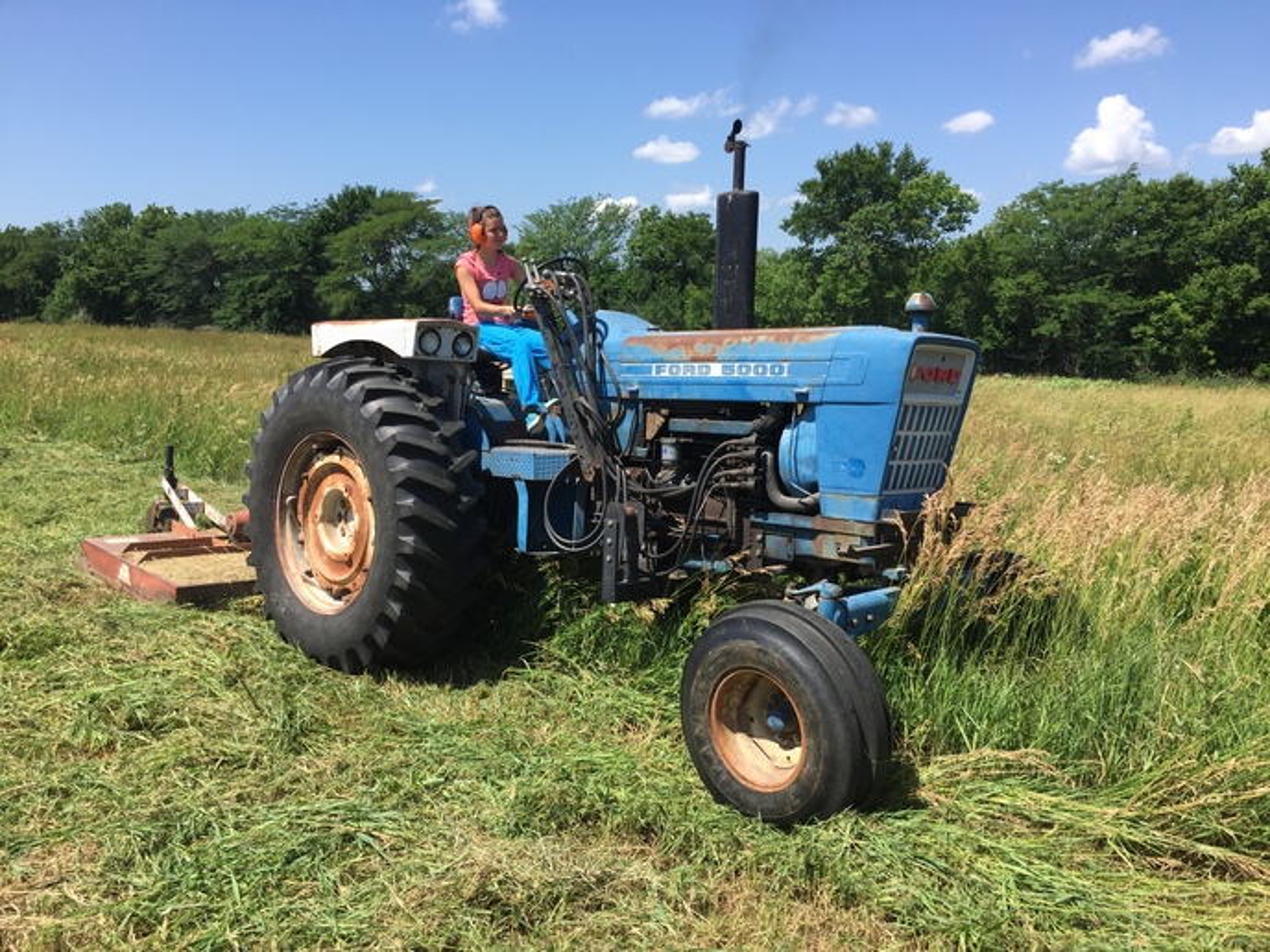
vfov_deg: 48.2
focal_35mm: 29
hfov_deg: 61.7
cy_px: 476
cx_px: 635
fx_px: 1064
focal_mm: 4.15
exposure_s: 1/1647
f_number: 2.2
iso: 32
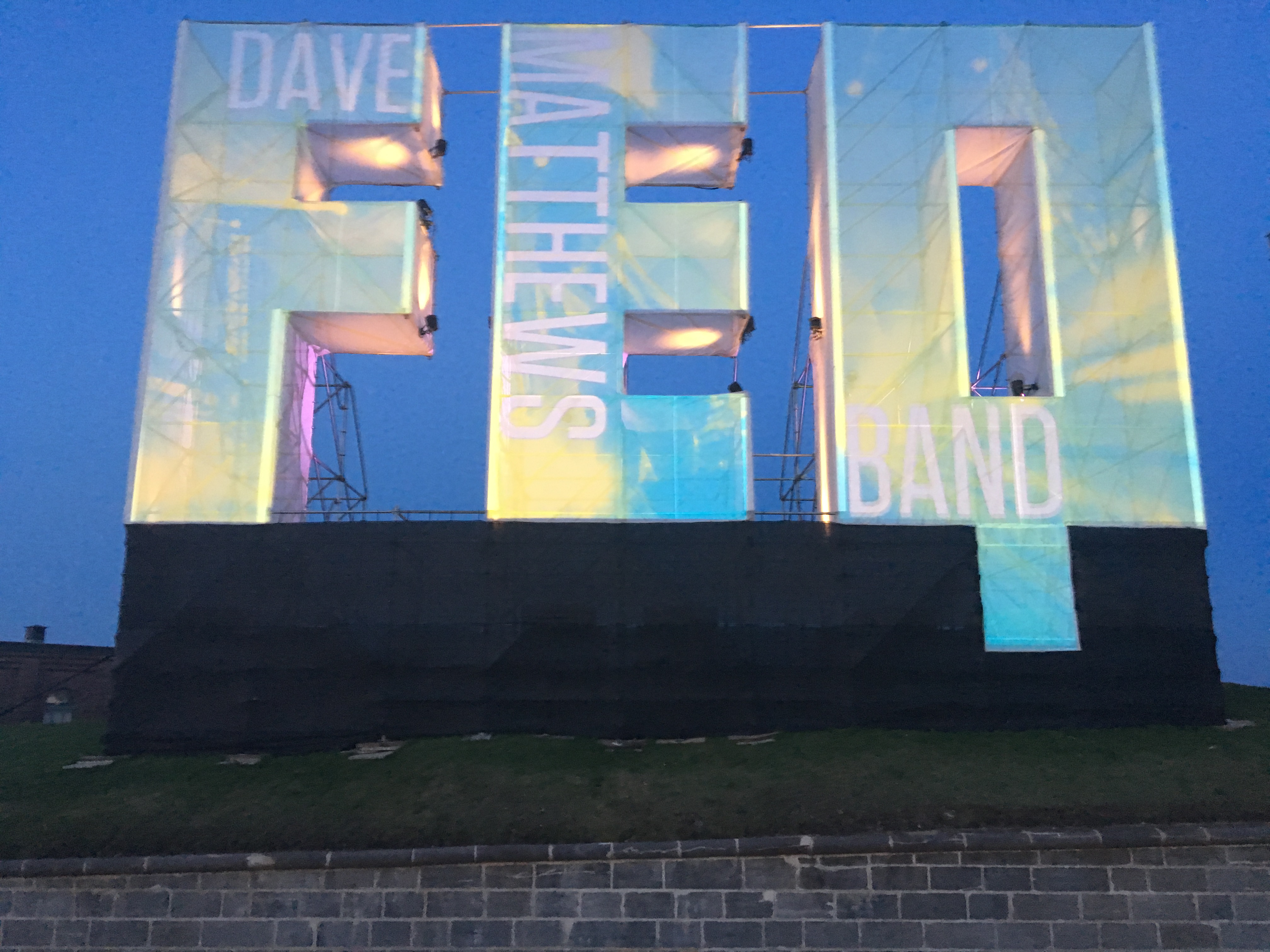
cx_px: 635
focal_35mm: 29
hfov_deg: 61.7
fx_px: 1064
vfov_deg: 48.2
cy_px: 476
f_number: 2.2
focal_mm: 4.15
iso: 200
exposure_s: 1/15
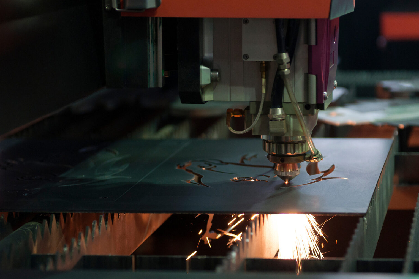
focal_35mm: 106
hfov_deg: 19.3
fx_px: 1233
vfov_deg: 12.9
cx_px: 210
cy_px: 140
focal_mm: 70
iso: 800
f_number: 2.8
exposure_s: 1/125
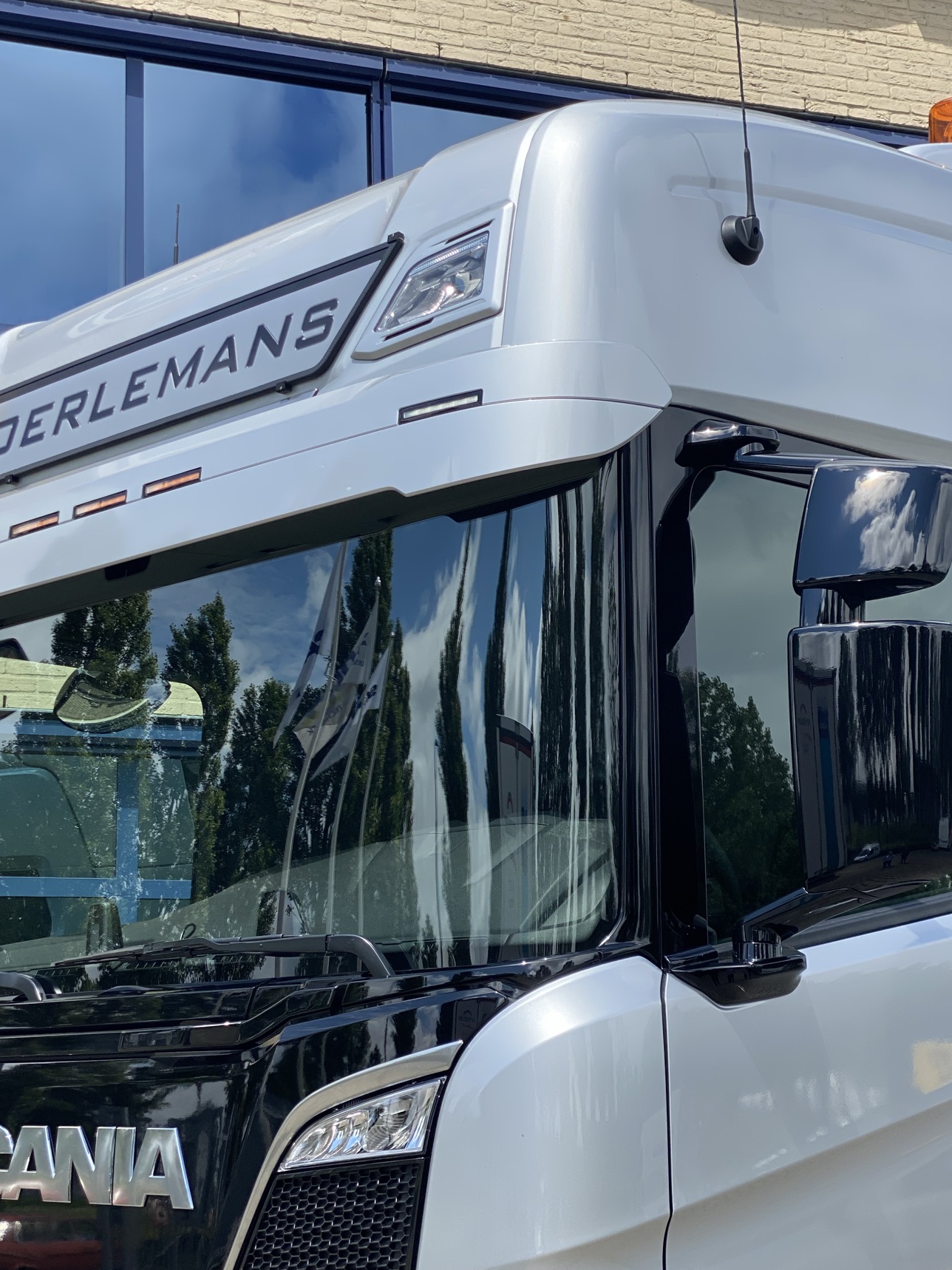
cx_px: 423
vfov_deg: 31.2
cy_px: 639
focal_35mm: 62
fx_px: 2274
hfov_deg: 23.6
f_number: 2
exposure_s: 1/1199
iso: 20
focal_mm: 6
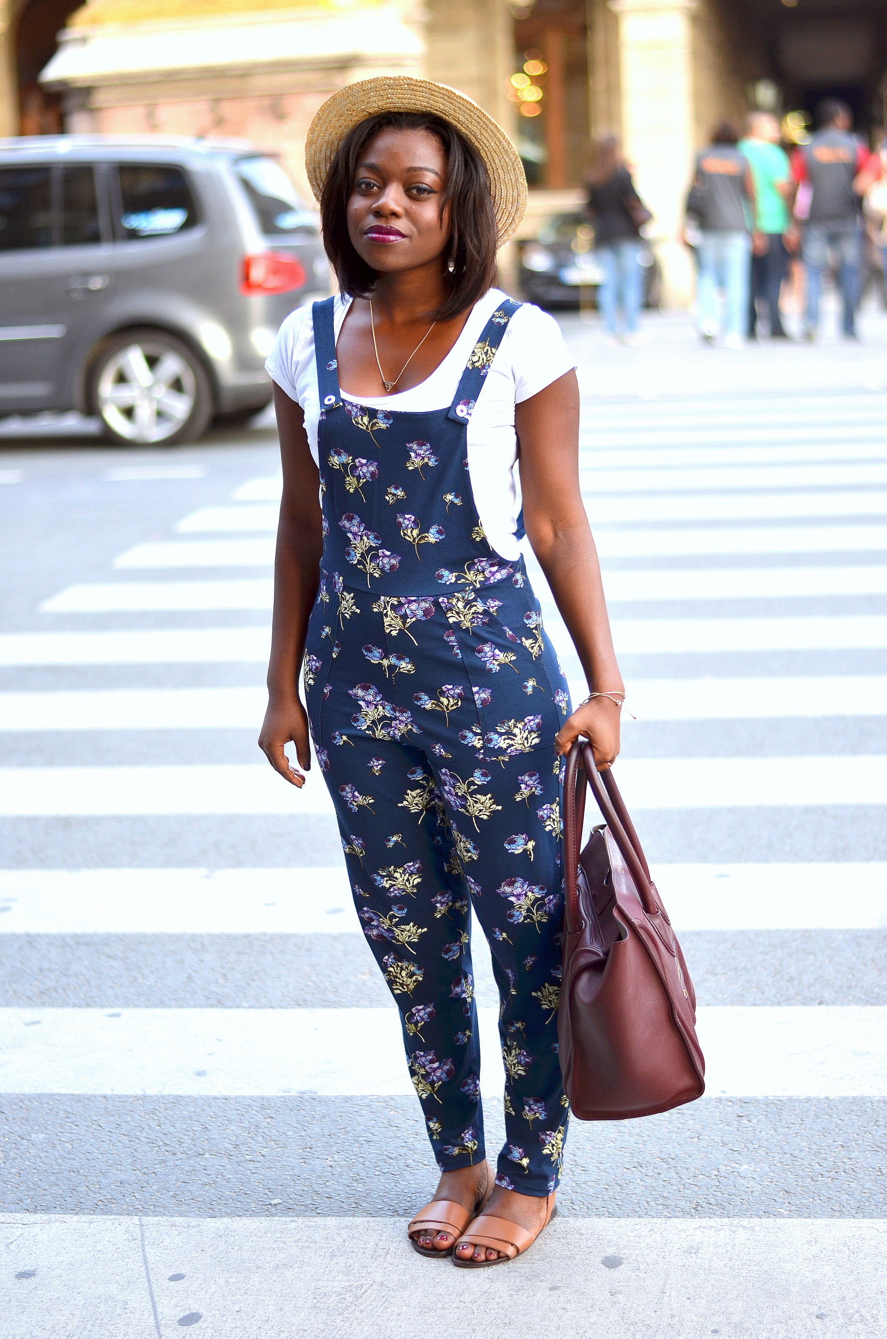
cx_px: 444
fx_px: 2784
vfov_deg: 27.0
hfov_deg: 18.1
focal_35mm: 75
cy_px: 670
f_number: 1.8
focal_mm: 50
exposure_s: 1/800
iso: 100
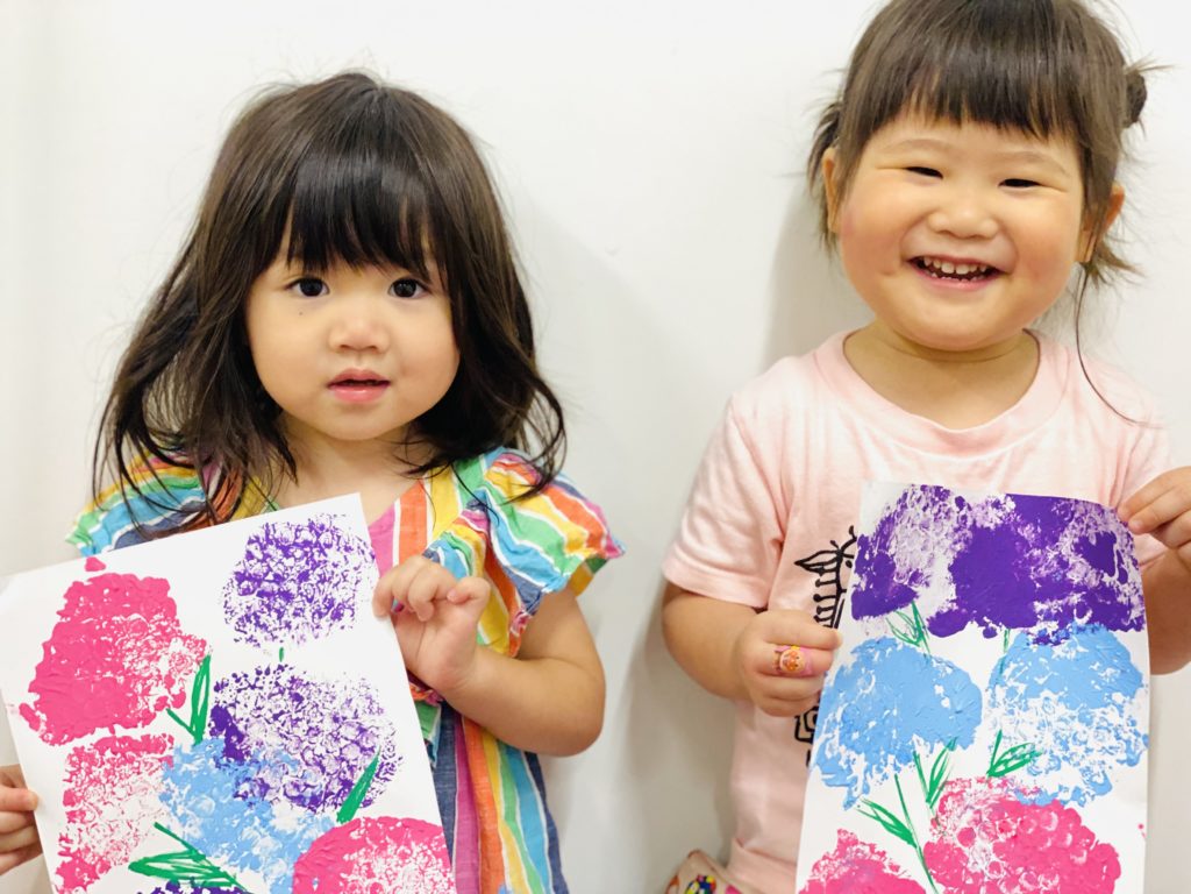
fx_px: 1789
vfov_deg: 28.0
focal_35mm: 52
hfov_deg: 36.8
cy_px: 447
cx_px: 596
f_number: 2
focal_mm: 6
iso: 250
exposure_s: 1/122
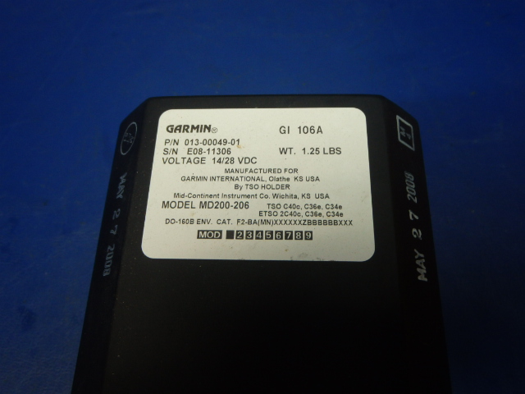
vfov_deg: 49.7
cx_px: 262
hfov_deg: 63.4
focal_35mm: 28
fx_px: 425
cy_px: 197
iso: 250
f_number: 3.9
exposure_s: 1/30
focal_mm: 5
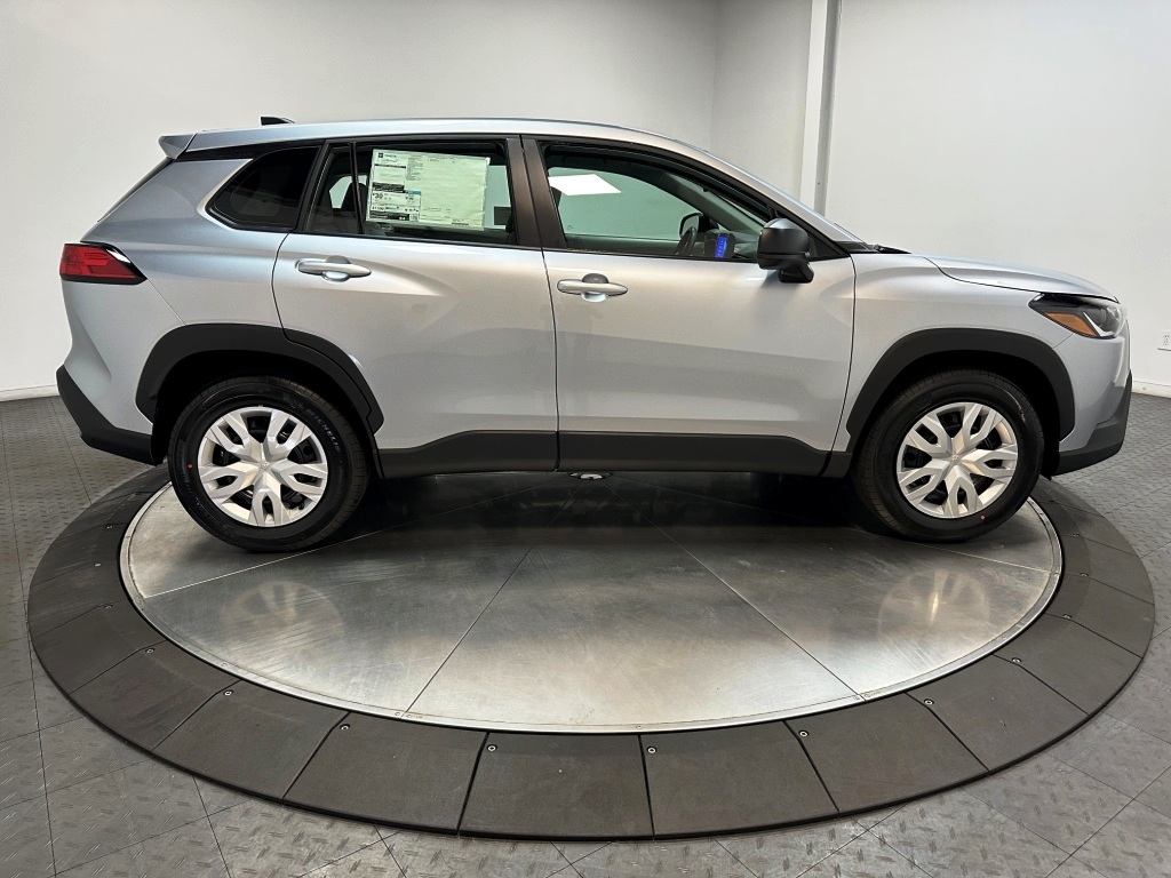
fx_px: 812
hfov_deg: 71.6
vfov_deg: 56.8
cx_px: 586
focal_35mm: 24
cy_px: 439
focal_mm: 6.86
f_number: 1.78
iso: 250
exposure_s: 1/60
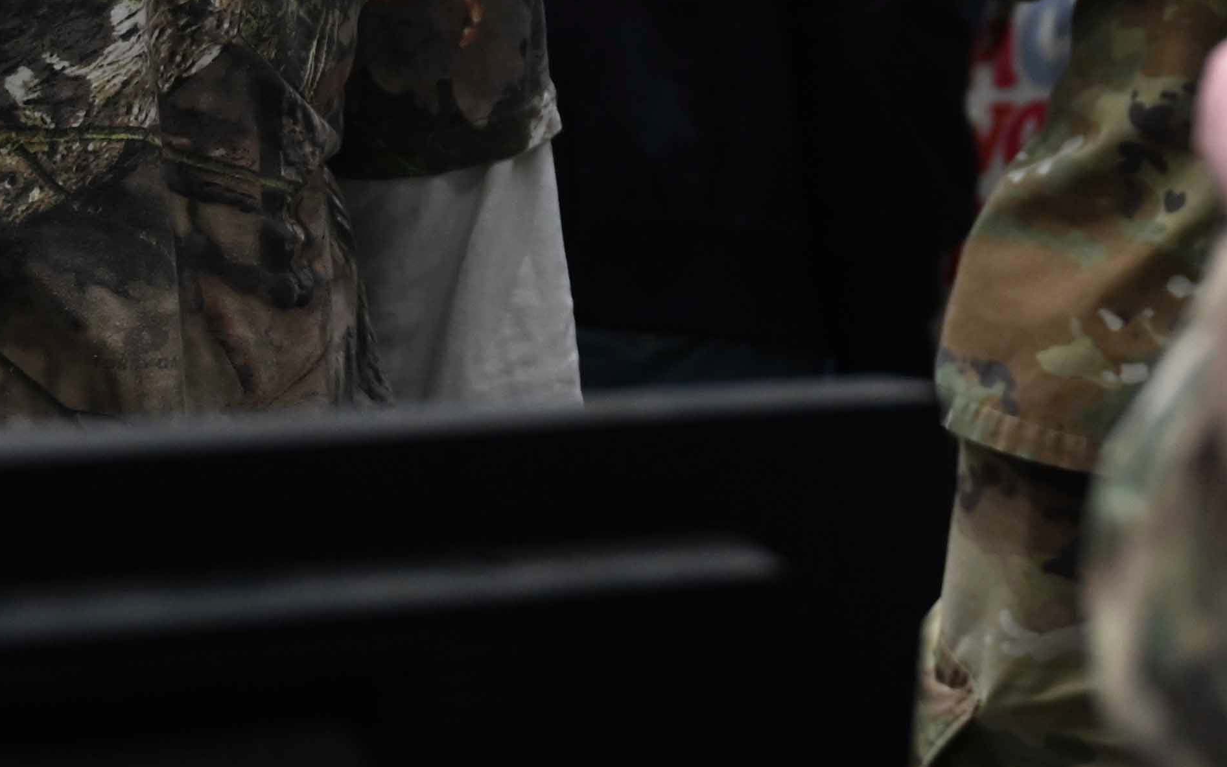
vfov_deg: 7.2
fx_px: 5986
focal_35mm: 179
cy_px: -255
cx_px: 834
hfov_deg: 11.7
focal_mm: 55
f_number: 3.2
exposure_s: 1/160
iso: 1600
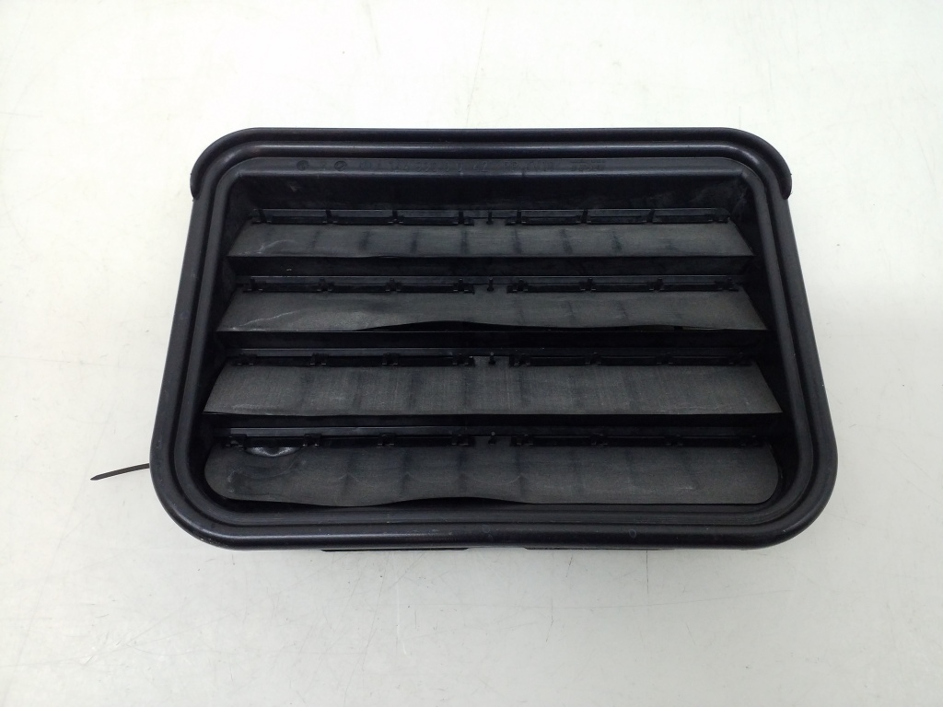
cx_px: 472
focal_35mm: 27
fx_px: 736
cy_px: 354
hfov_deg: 65.3
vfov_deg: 51.4
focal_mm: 3.6
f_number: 1.9
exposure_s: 1/50
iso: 200
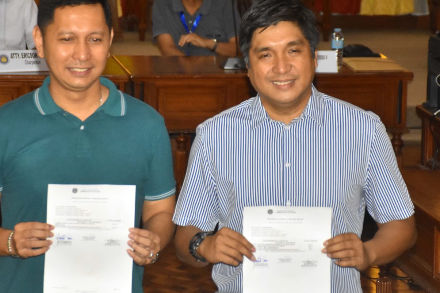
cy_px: 119
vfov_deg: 7.6
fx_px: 2220
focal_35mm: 182
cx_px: 175
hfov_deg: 11.3
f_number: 5.3
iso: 2500
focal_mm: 95
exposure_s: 1/125
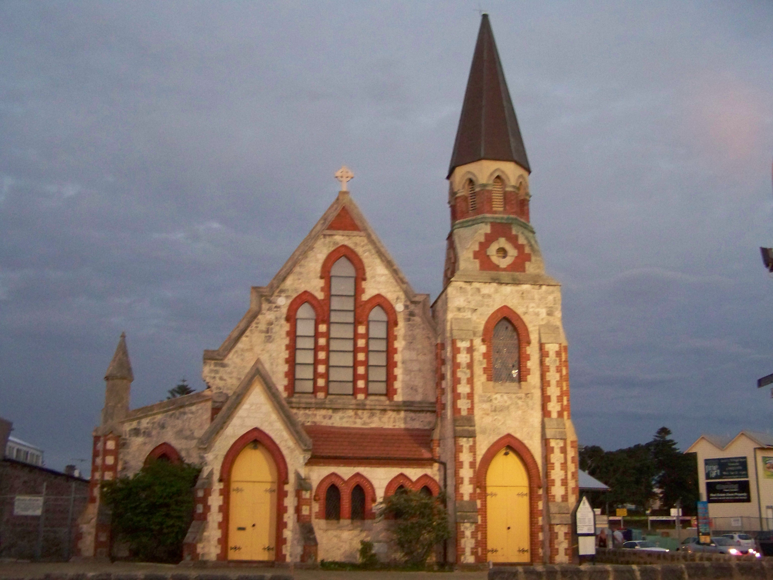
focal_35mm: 38
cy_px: 290
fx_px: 849
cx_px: 386
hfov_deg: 49.0
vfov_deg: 37.7
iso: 400
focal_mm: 6.3
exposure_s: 1/30
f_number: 2.8
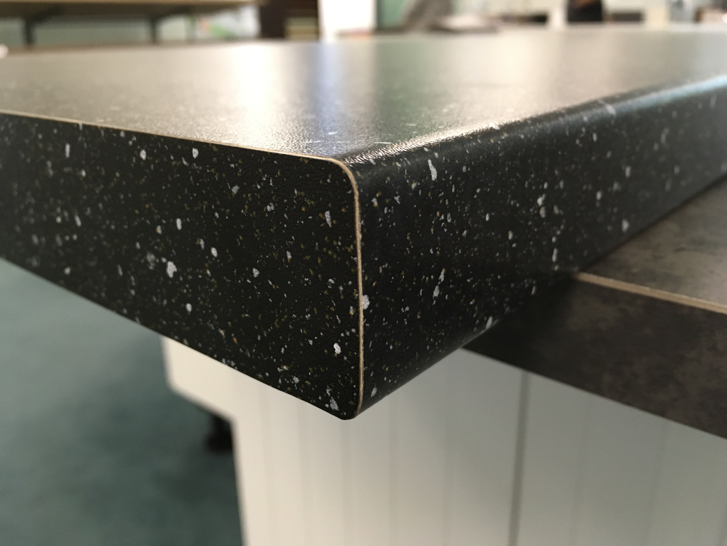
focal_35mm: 29
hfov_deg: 61.7
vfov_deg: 48.2
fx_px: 609
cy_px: 273
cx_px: 364
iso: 160
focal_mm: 4.15
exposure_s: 1/33
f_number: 2.2
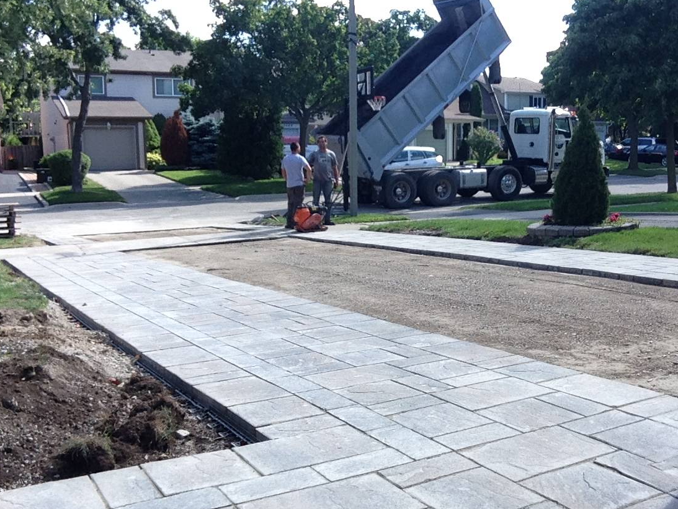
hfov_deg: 45.6
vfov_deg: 35.1
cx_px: 390
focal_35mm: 41
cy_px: 245
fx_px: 803
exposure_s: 1/359
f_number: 2.4
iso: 32
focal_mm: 2.18
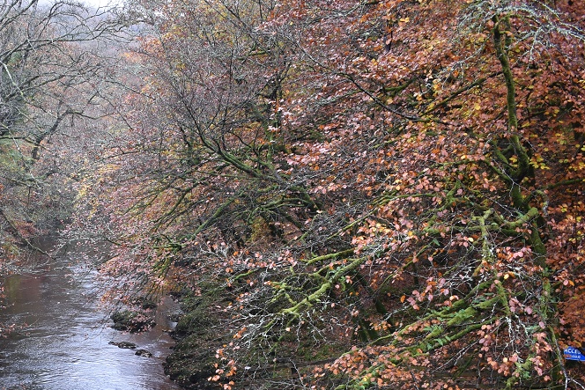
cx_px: 78
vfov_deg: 21.4
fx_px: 991
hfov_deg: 31.6
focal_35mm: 61
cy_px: 400
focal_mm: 18
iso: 100
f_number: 3.5
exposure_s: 1/40
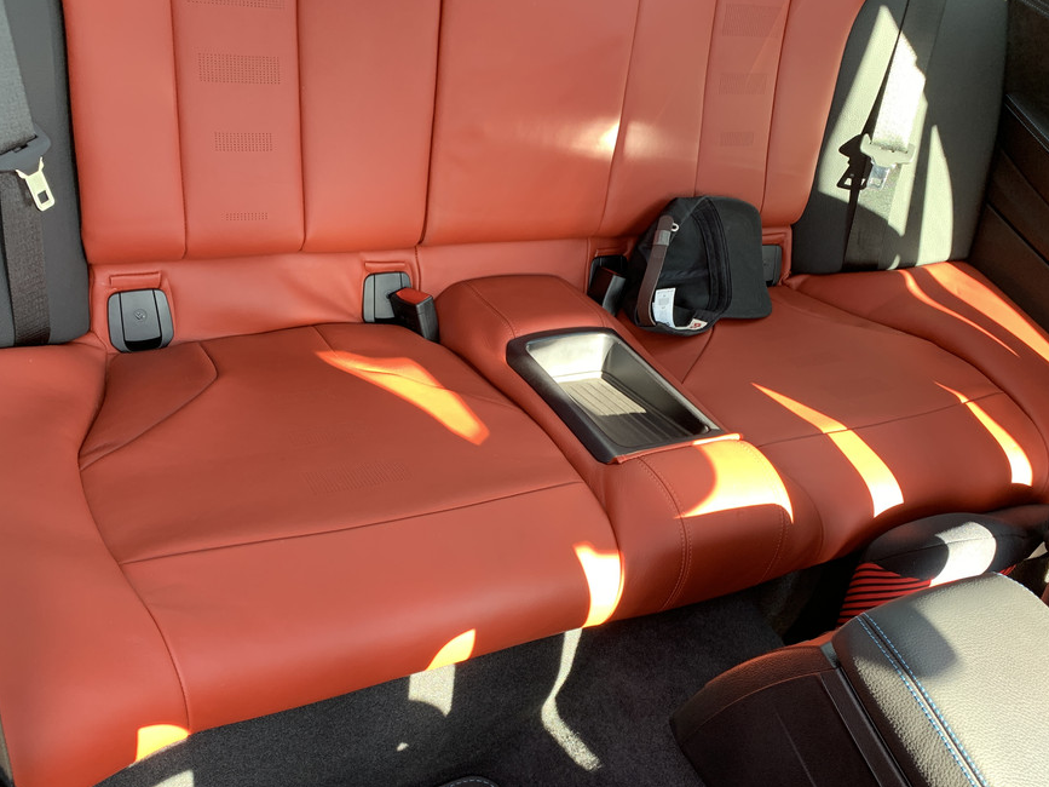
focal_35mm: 32
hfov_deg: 56.8
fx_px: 970
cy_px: 482
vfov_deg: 43.9
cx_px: 508
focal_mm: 4.25
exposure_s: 1/71
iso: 100
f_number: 1.8
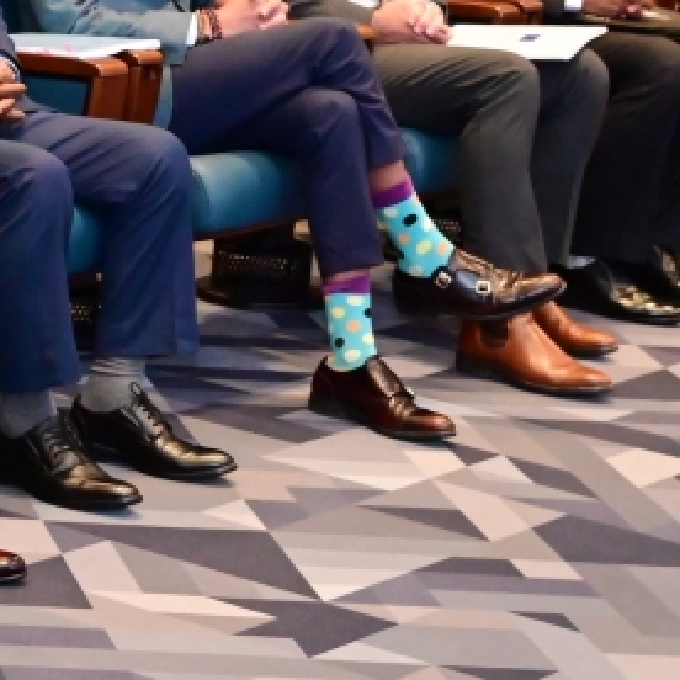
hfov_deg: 14.4
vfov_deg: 14.3
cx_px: 59
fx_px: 2667
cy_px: -11
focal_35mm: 120
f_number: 6.3
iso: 8000
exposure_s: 1/200
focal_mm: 38
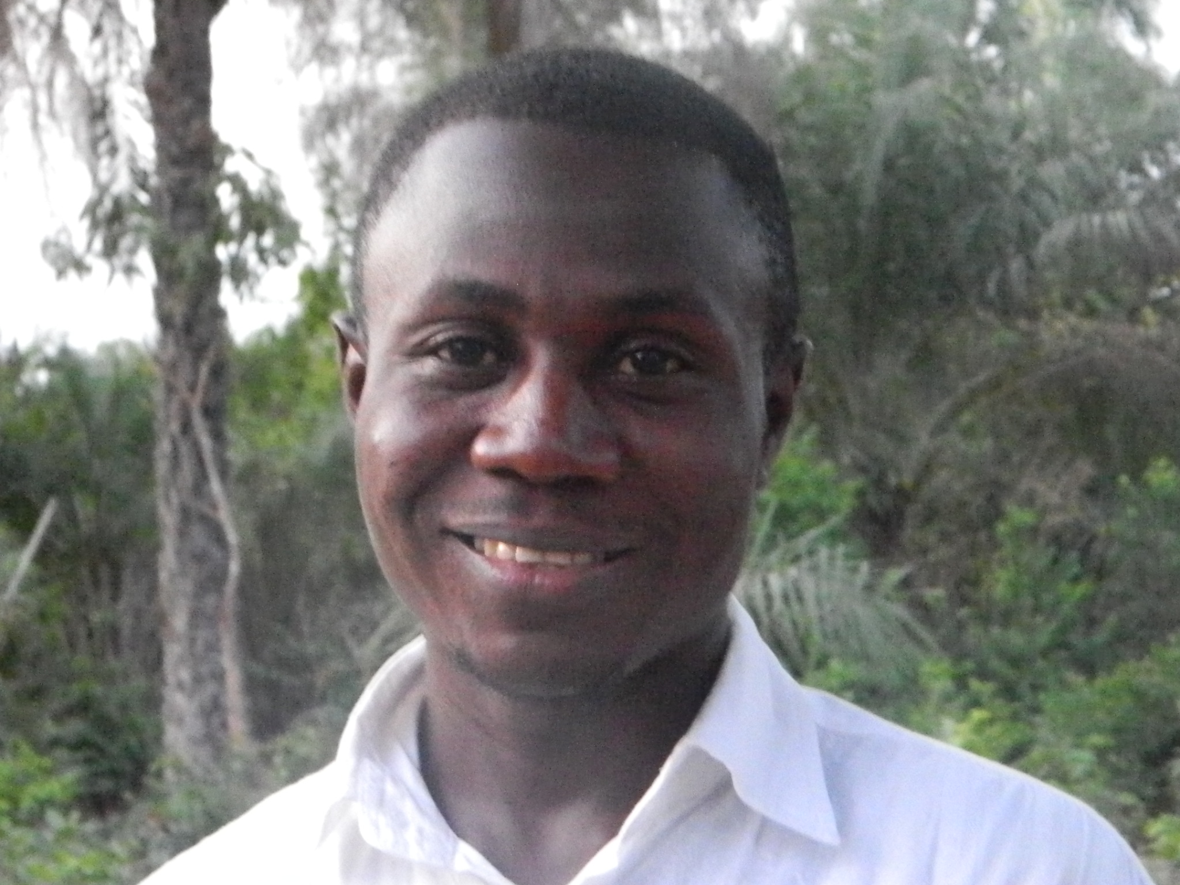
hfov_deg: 19.1
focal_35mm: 103
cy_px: 442
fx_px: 3511
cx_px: 590
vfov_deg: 14.4
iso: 3200
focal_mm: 18.6
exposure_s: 1/3
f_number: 4.5
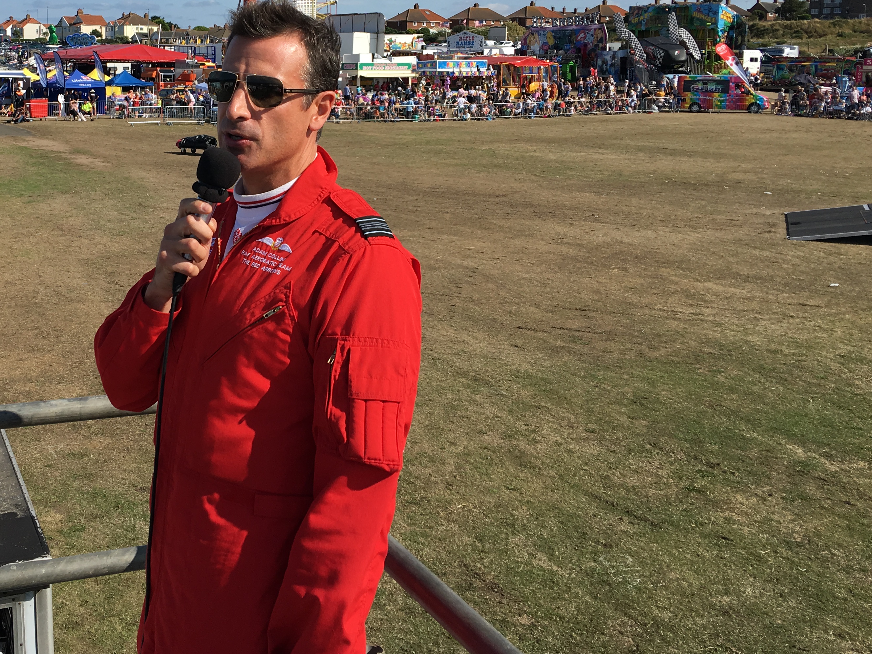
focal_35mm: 44
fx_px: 1108
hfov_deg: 41.7
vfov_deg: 32.5
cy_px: 203
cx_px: 222
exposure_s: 1/1479
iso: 25
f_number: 2.2
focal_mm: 4.15
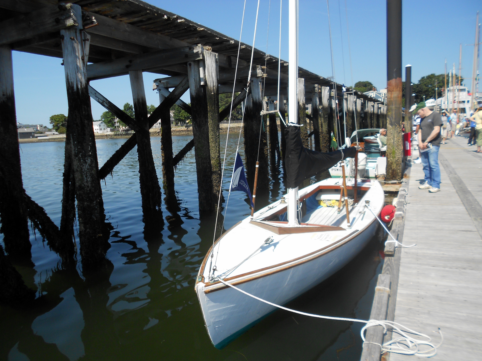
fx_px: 362
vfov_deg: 53.1
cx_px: 241
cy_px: 180
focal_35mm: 26
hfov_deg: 67.3
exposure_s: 1/800
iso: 80
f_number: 3.2
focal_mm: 4.6
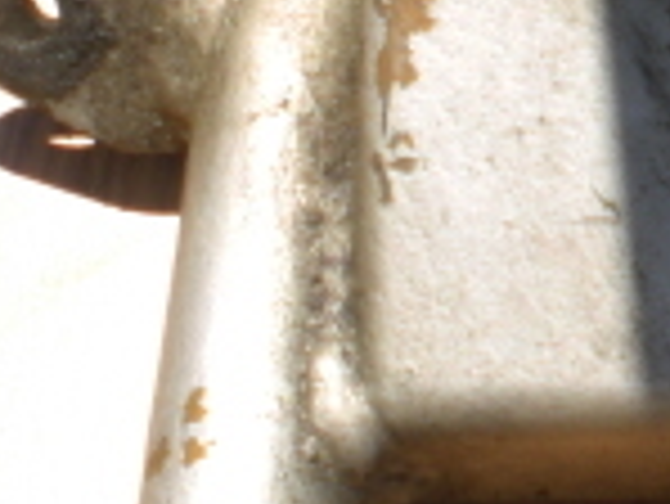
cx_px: 1232
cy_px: -261
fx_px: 3157
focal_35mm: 163
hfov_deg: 11.2
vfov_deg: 8.9
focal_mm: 6.3
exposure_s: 1/250
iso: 50
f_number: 4.4
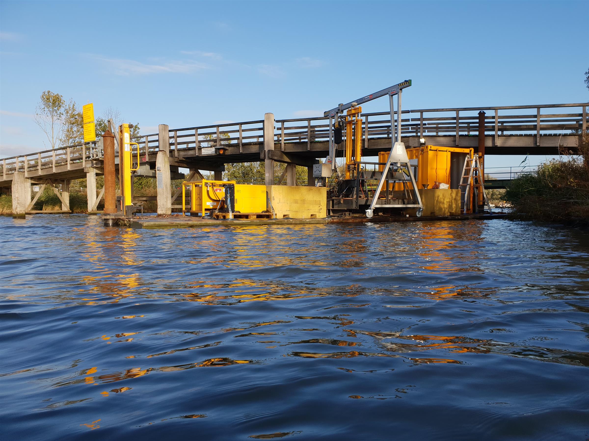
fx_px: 442
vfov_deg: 53.1
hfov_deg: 67.3
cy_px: 220
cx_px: 294
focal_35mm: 26
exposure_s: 1/742
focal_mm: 4.3
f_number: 2.4
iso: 50
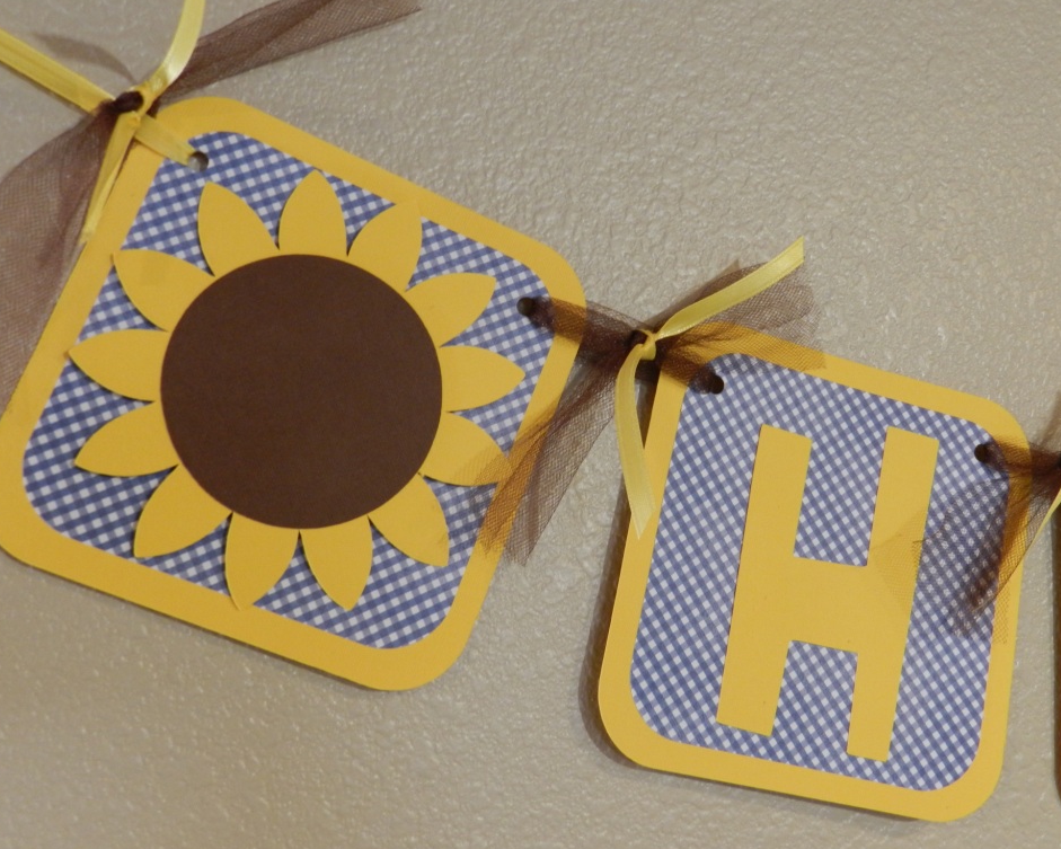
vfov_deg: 43.4
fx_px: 1068
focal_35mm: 34
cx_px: 560
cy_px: 422
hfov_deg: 52.8
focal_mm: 5.6
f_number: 3.7
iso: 400
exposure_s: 1/13
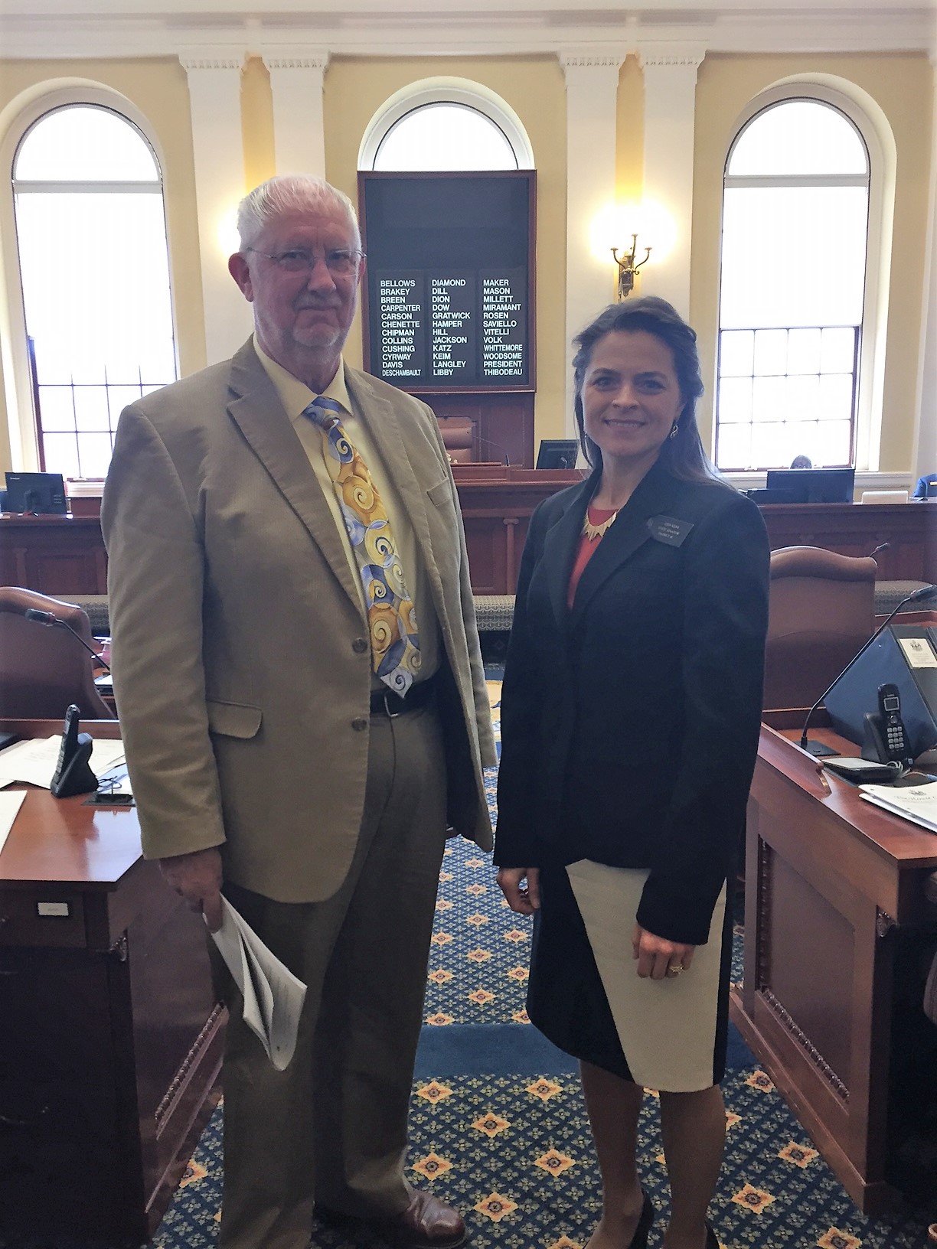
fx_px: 1047
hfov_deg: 48.2
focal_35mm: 29
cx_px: 468
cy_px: 624
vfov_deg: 61.7
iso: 100
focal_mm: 4.15
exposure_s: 1/30
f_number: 2.2
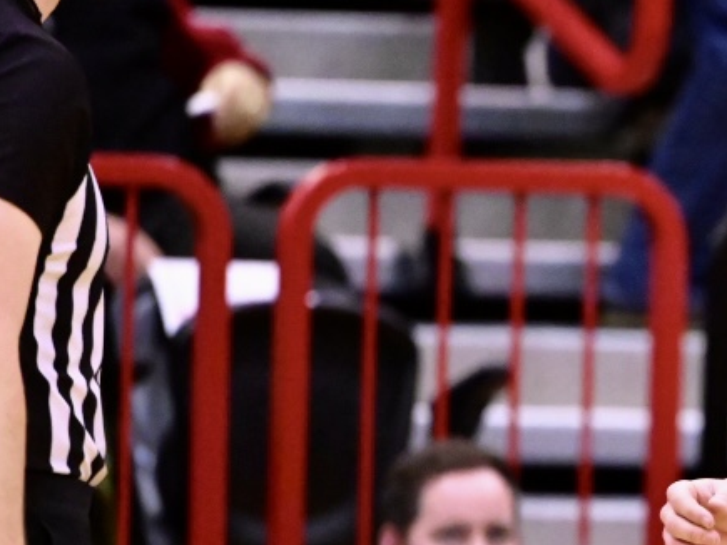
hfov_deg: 3.9
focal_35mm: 505
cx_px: 668
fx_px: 10603
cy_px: 207
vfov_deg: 2.9
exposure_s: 1/1250
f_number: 2.8
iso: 8000
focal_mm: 200
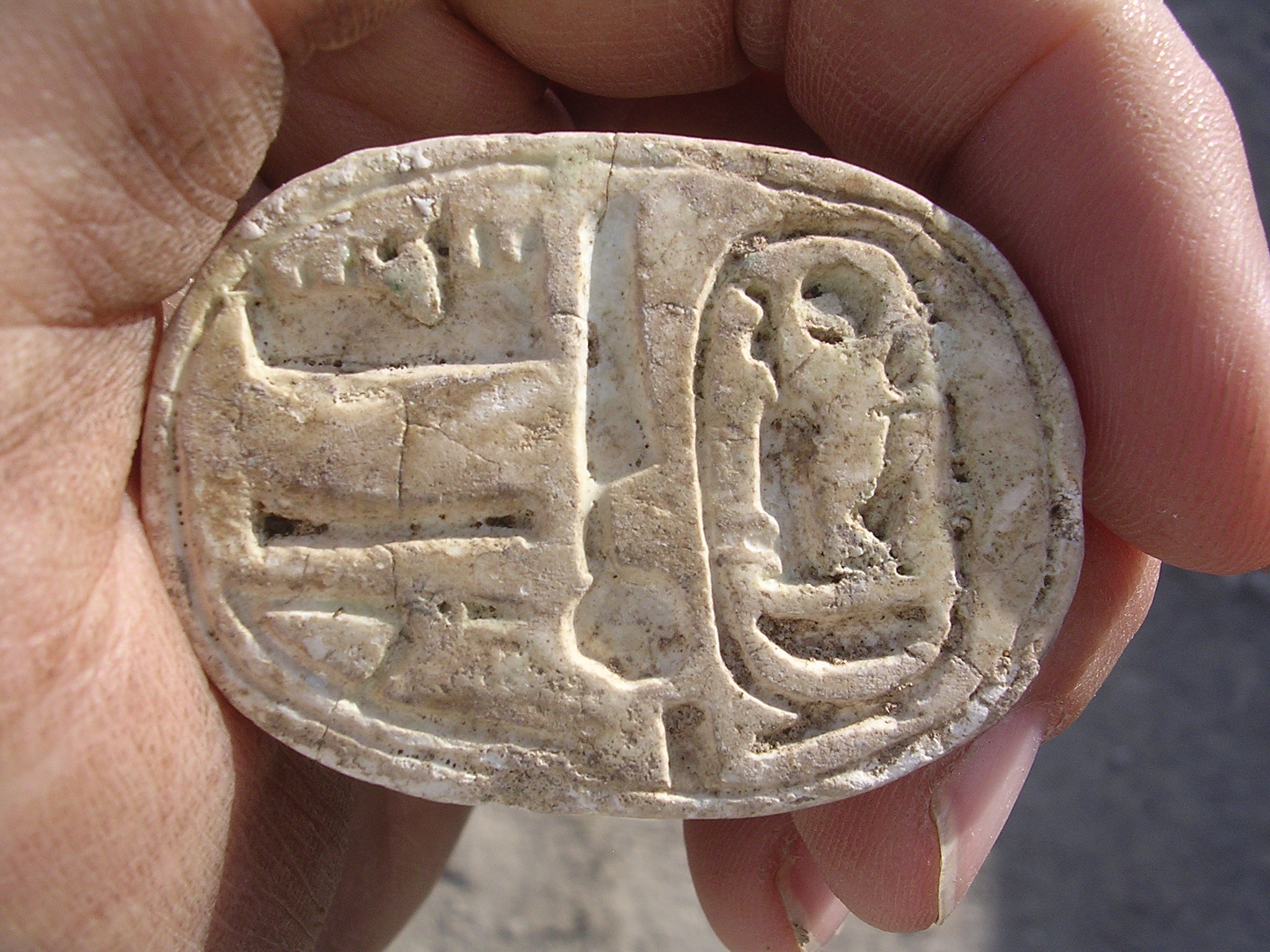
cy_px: 476
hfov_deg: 49.0
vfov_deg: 37.7
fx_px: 1394
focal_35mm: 38
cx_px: 635
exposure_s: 1/304
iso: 100
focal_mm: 5.8
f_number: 5.6
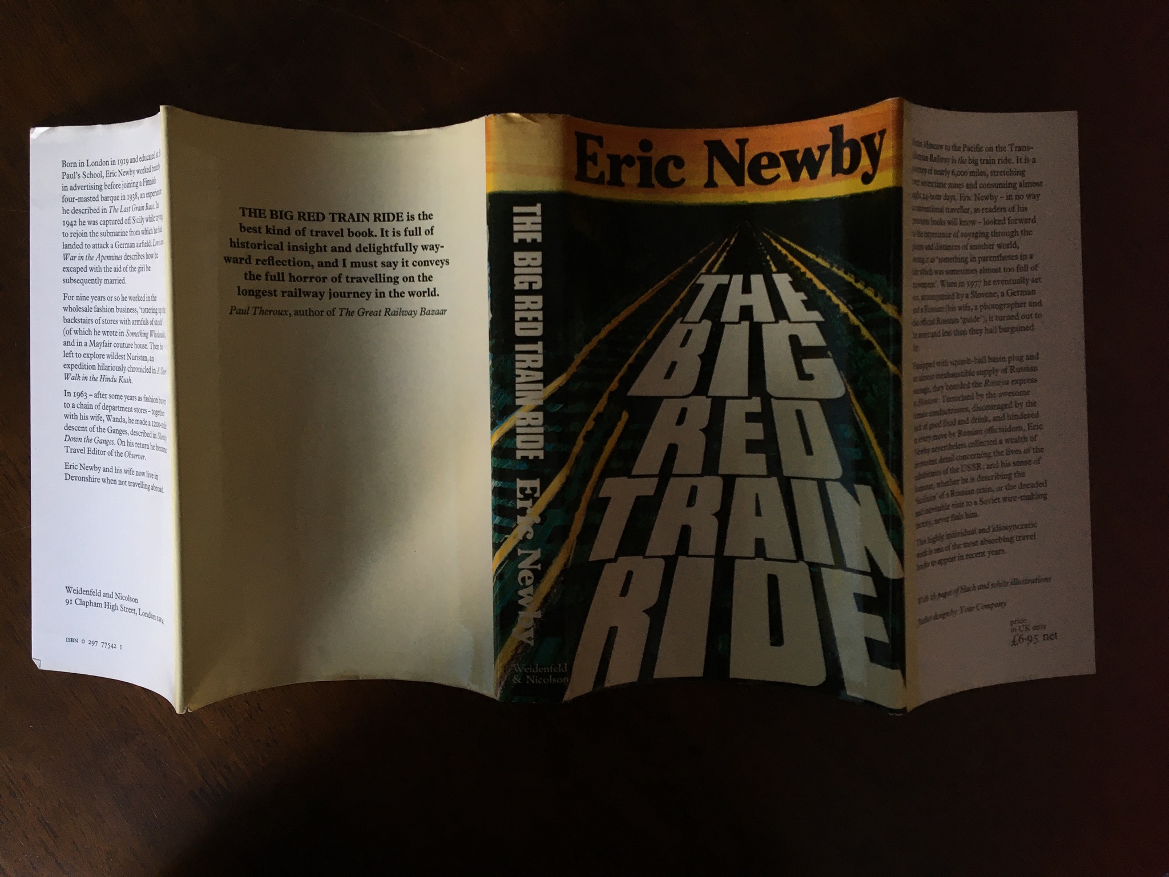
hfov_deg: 61.7
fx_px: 979
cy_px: 438
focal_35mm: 29
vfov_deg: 48.2
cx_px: 584
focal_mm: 4.15
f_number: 2.2
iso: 64
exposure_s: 1/33
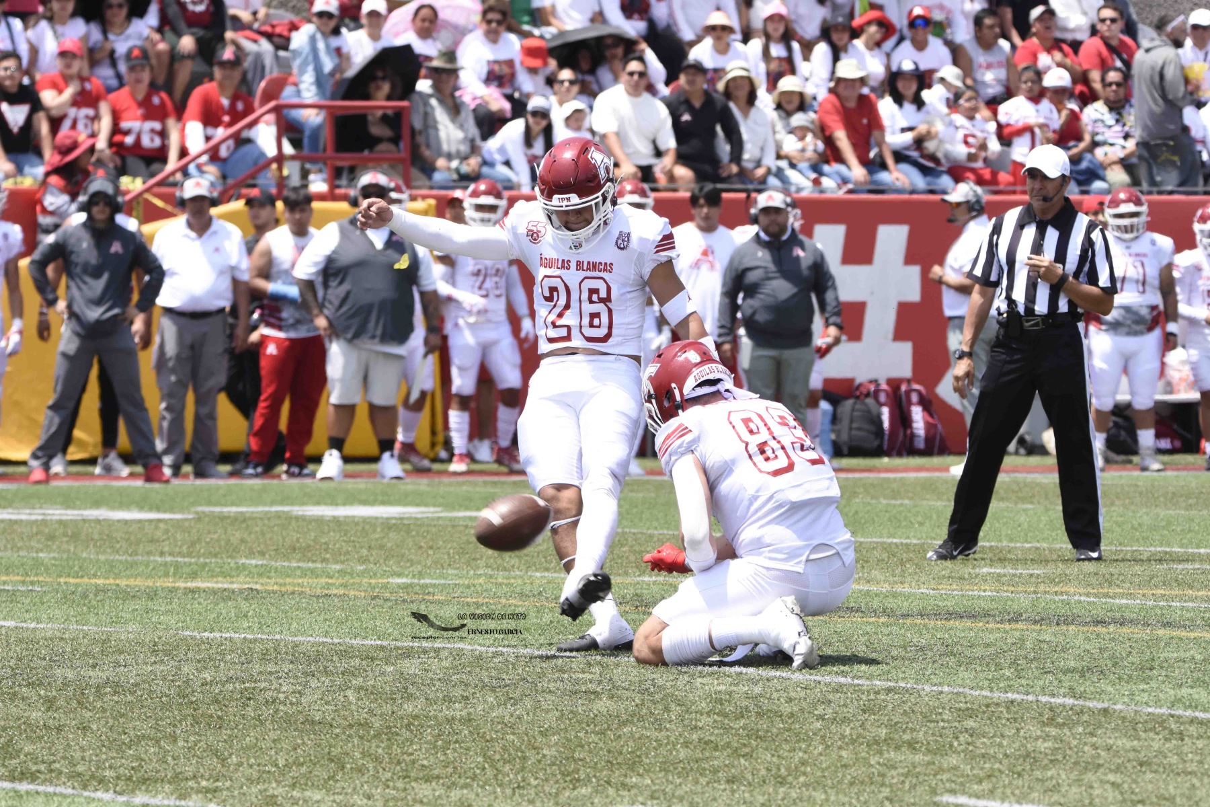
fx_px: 9578
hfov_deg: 7.2
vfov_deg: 4.8
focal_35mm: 285
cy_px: 404
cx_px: 605
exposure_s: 1/1600
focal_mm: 190
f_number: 6.3
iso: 640
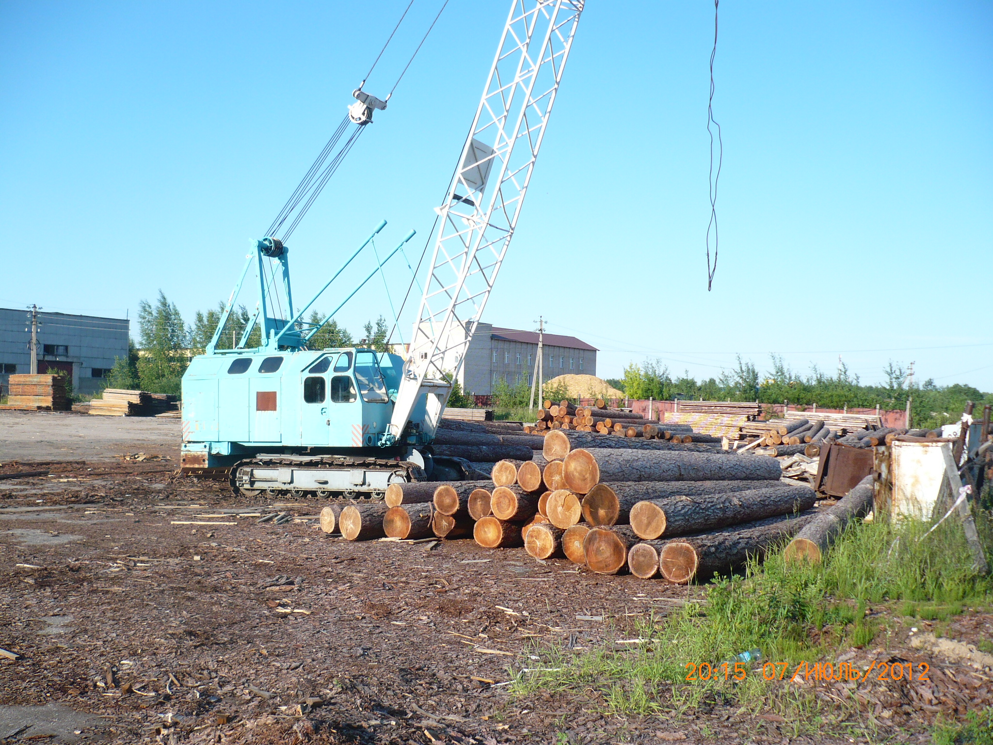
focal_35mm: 35
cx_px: 496
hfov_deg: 52.6
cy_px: 372
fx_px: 1004
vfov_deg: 40.7
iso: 100
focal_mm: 5.8
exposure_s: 1/640
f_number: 2.8
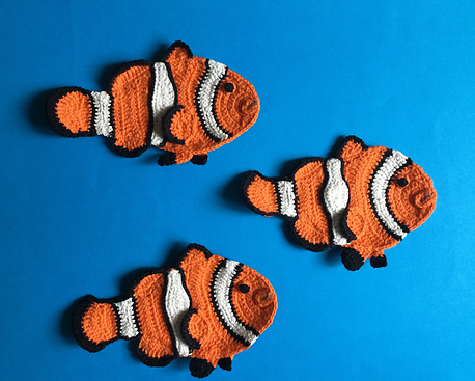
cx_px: 222
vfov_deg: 44.6
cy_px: 190
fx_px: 464
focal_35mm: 33
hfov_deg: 54.1
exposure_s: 1/33
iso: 160
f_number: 2.4
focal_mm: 3.3
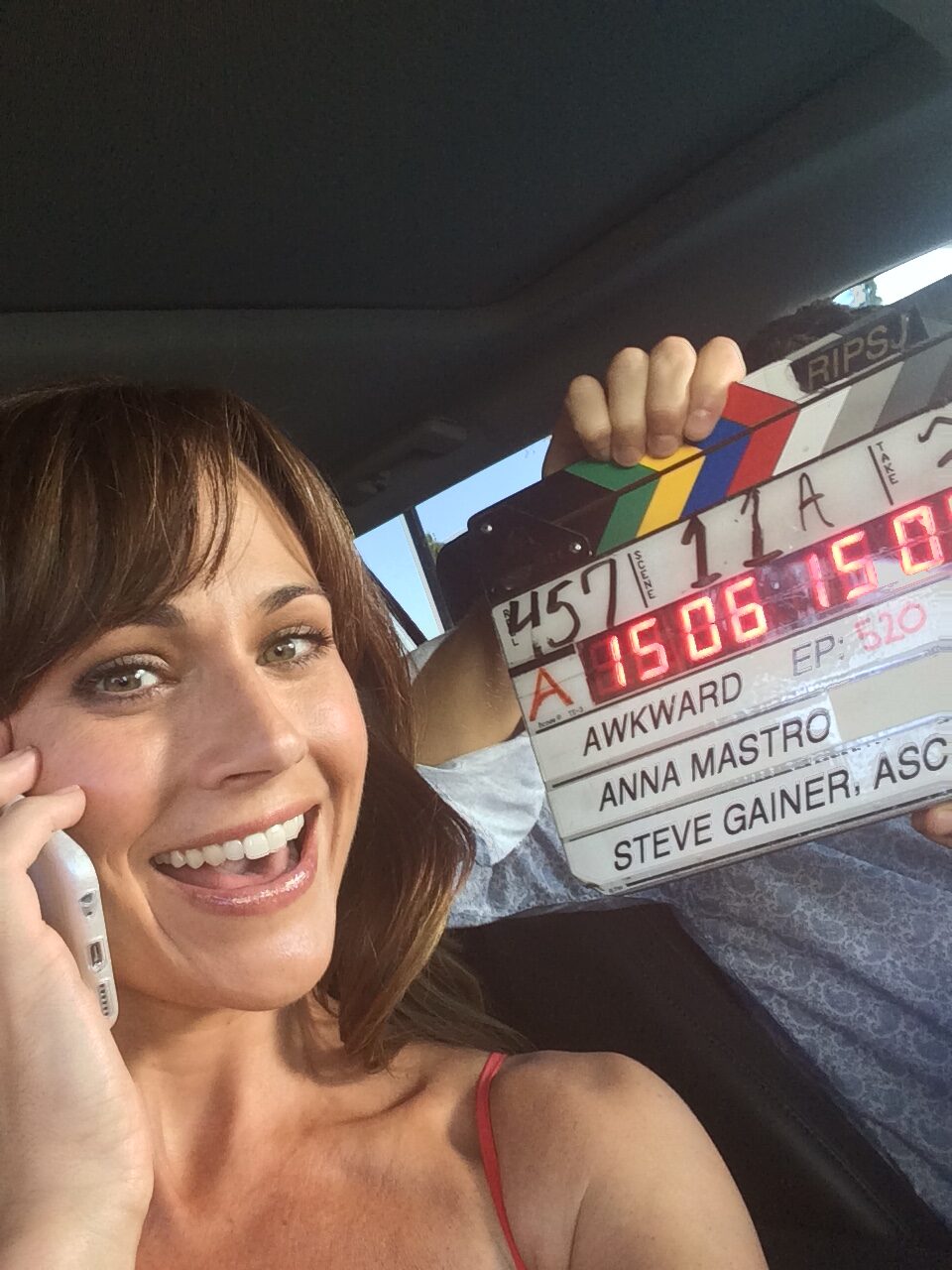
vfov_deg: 58.4
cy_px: 635
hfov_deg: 45.4
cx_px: 476
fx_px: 1137
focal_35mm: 31
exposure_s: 1/120
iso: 100
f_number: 2.4
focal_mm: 2.15
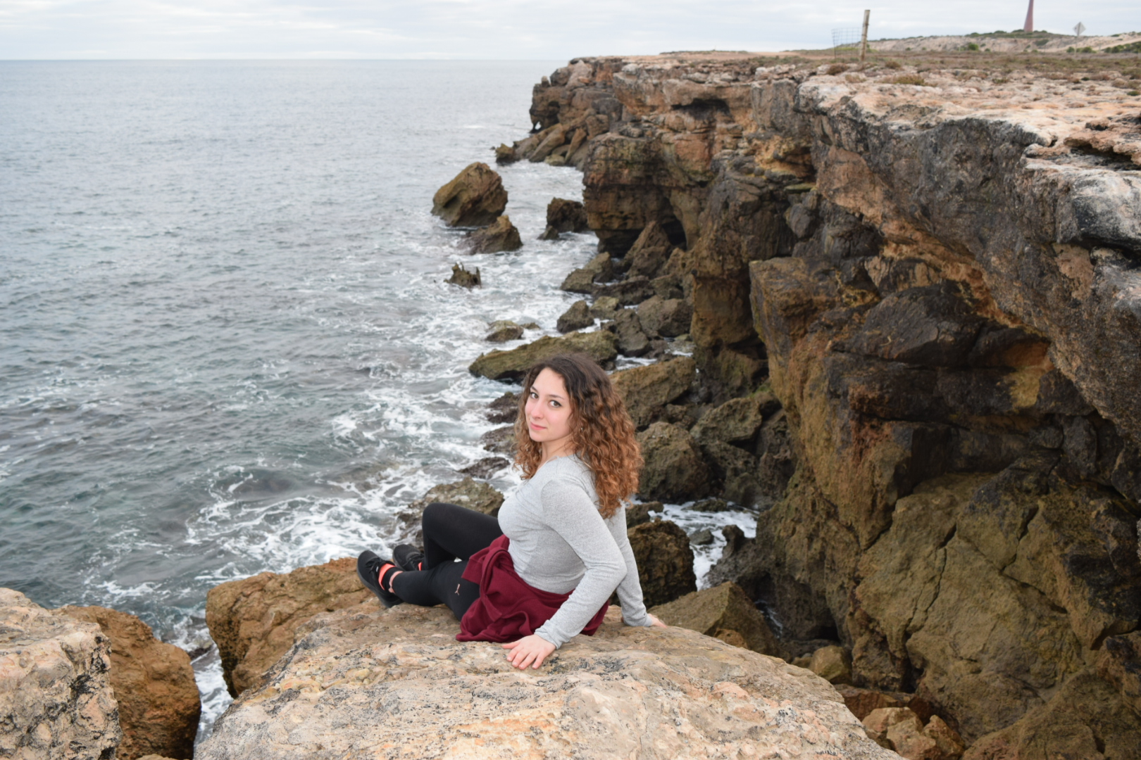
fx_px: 1046
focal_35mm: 33
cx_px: 570
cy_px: 380
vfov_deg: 40.0
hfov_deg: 57.2
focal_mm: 22
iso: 400
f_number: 5.6
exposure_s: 1/125
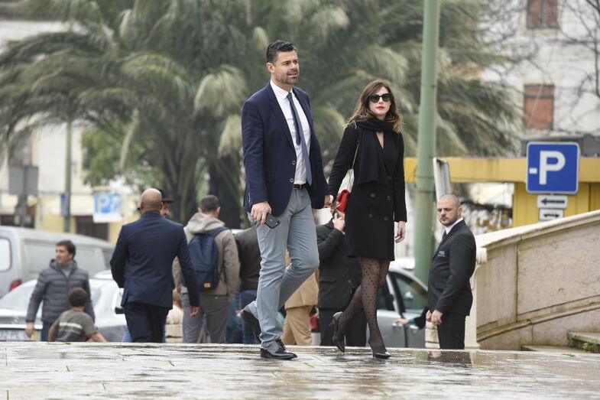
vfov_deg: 6.9
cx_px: 300
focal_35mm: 200
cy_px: 200
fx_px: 3332
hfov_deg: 10.3
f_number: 4.5
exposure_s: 1/800
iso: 800
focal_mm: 200
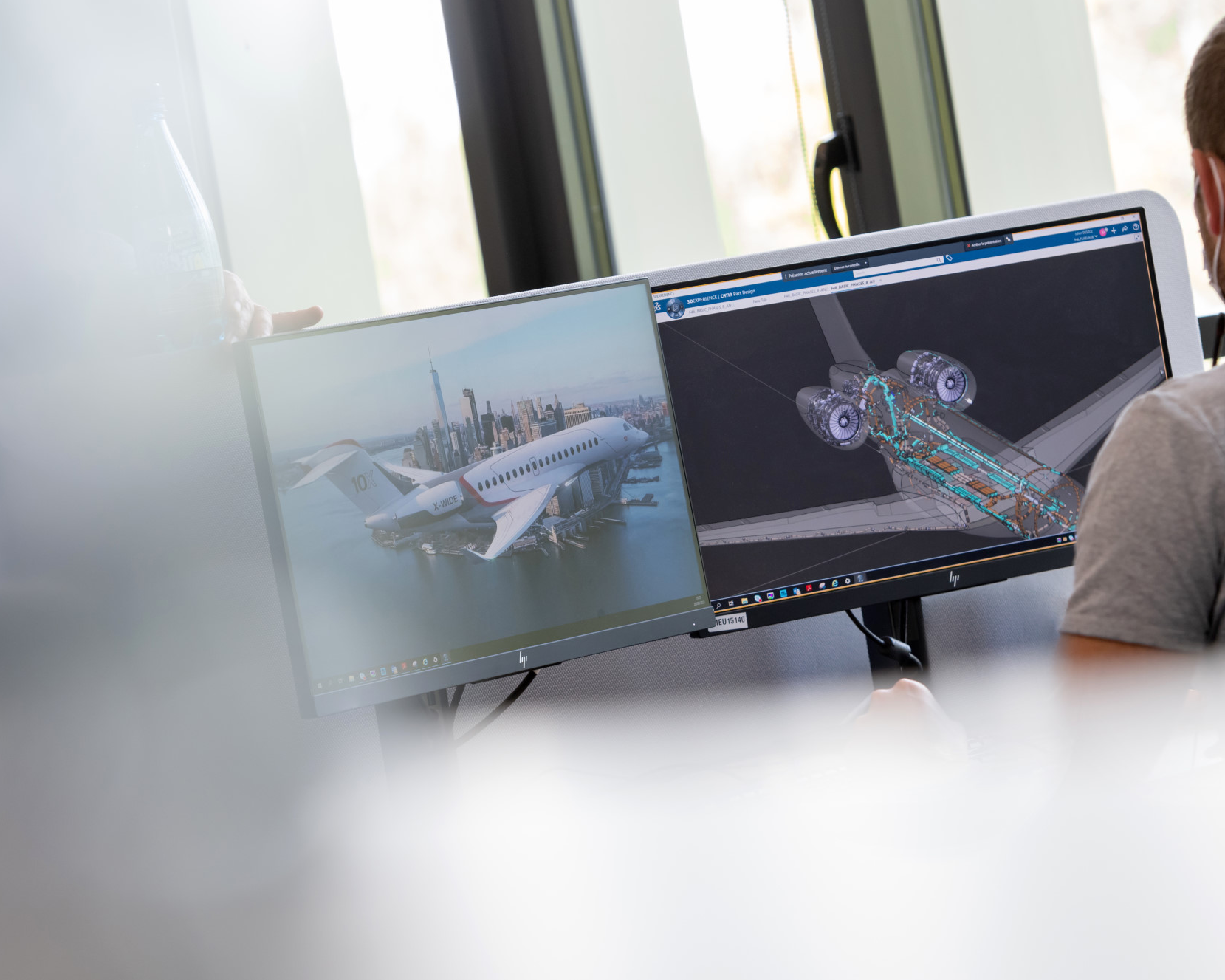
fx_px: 5003
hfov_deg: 14.0
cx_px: 581
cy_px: 490
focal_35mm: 138
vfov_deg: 11.2
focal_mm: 122
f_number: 5
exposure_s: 1/50
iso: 640
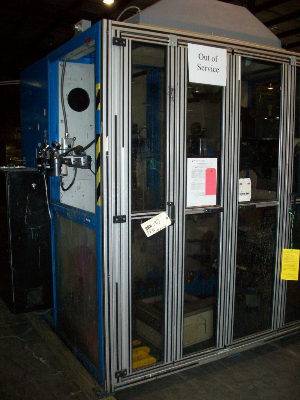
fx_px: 428
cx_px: 150
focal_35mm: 37
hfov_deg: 38.7
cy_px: 200
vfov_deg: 50.1
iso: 200
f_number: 2.8
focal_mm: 6.2
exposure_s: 1/64
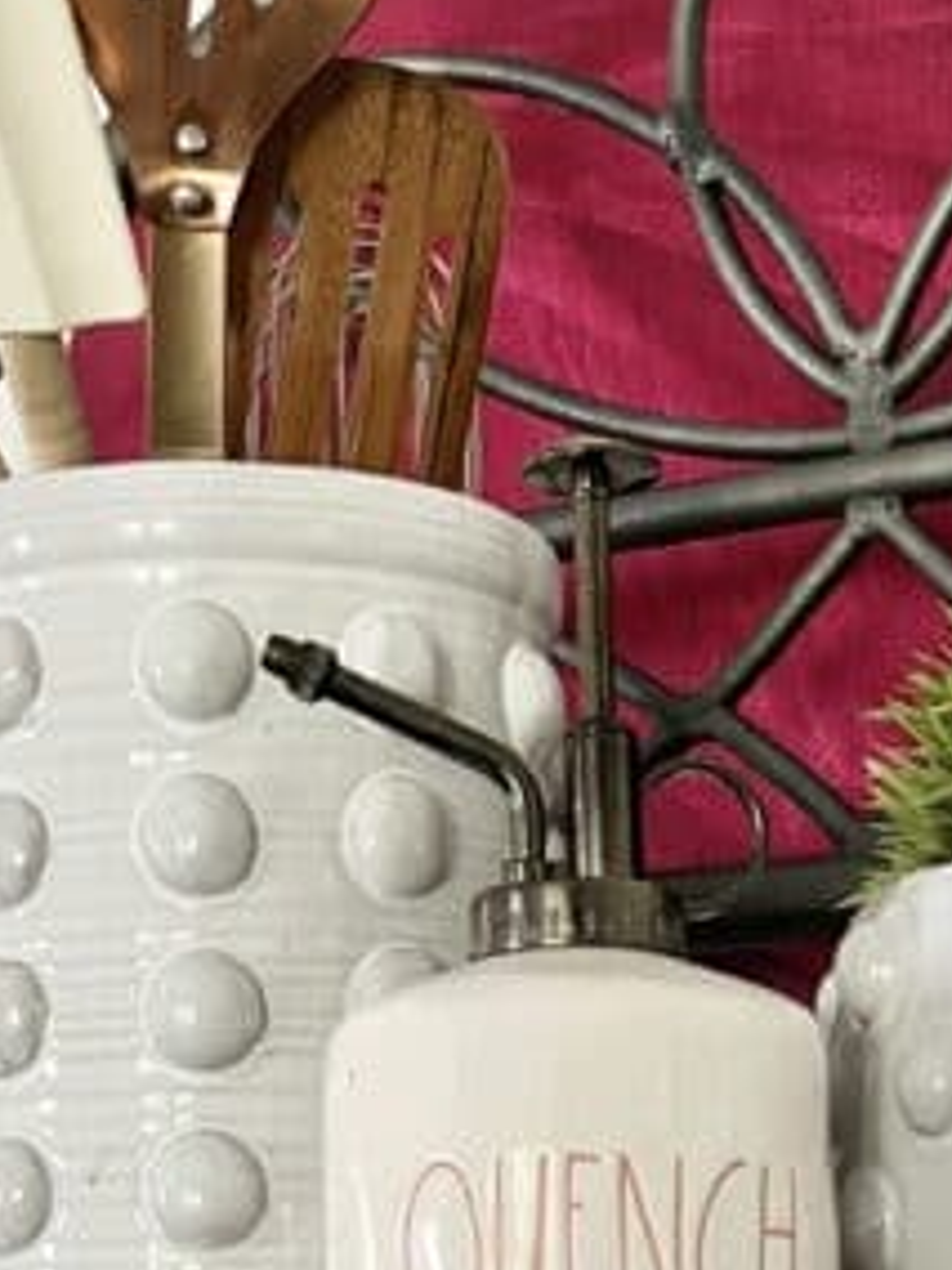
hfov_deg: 18.7
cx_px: 737
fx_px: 2860
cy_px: 1500
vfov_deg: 23.1
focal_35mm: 78
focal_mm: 5.7
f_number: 1.5
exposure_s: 1/33
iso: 640
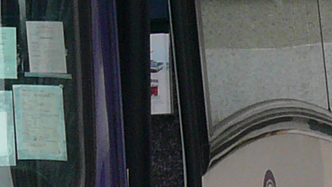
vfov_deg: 4.8
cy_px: 203
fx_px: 2236
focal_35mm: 254
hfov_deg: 8.4
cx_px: -112
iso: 100
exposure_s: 1/200
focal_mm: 6.1
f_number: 3.1
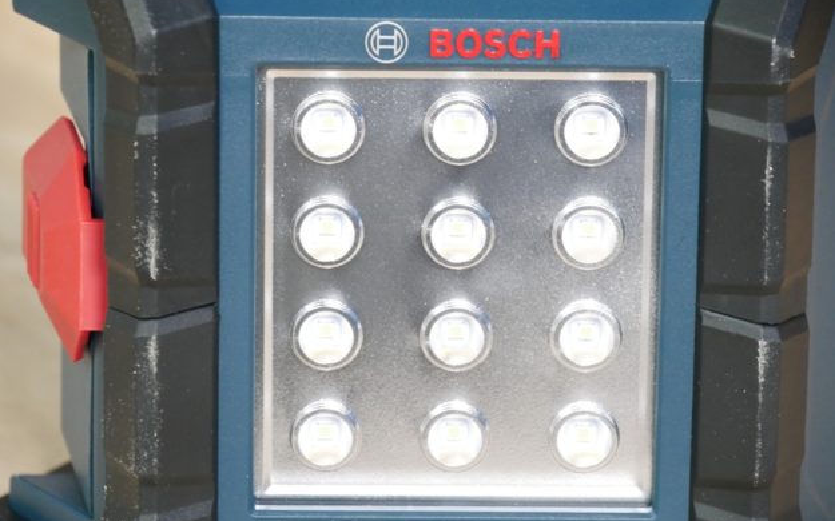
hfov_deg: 9.7
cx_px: 418
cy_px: 263
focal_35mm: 217
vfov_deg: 6.0
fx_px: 4936
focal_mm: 102
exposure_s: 1/50
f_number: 5.4
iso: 3200
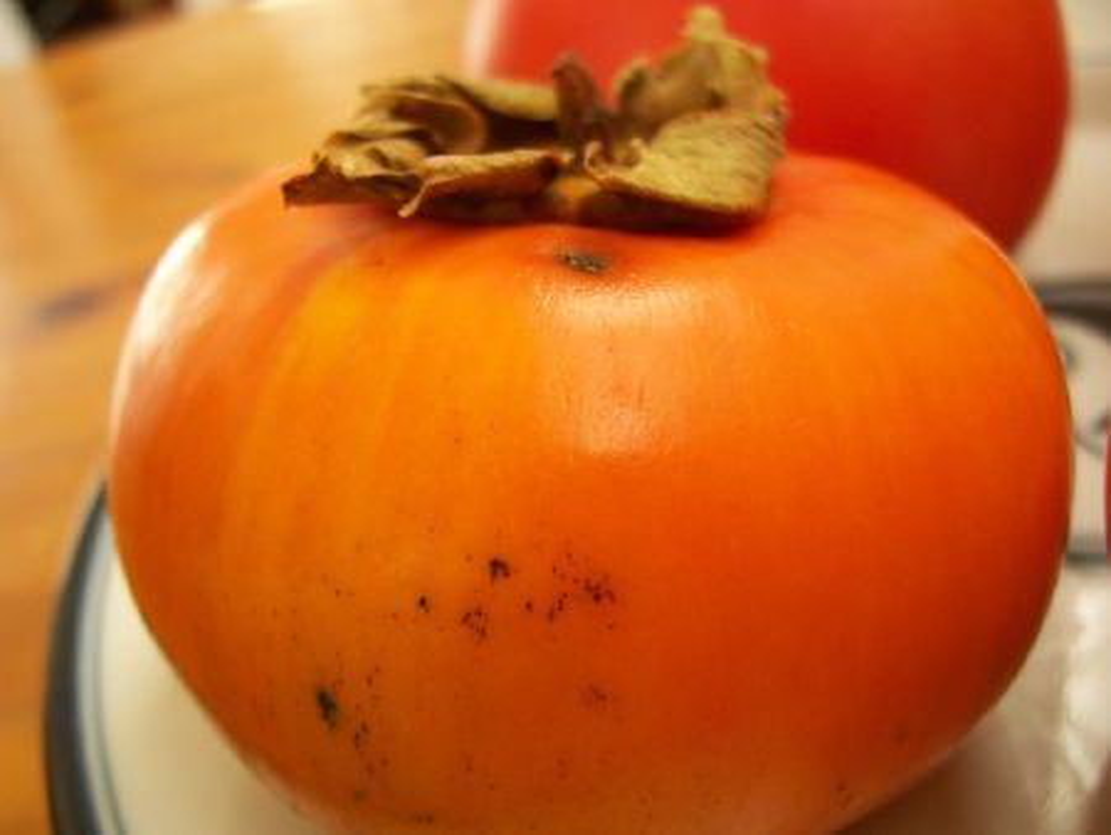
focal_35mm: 36
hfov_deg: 51.3
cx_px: 556
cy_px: 418
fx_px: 1156
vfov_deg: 39.7
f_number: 2.8
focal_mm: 6
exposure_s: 1/30
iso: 125
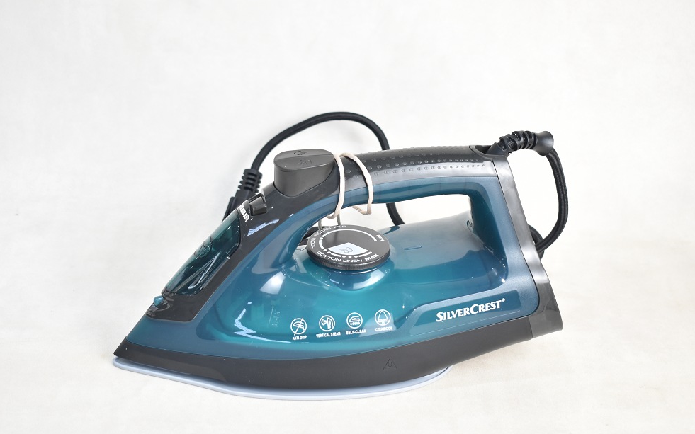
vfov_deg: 23.8
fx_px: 1033
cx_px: 353
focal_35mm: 55
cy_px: 223
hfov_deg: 37.2
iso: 400
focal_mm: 35
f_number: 5
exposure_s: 1/20
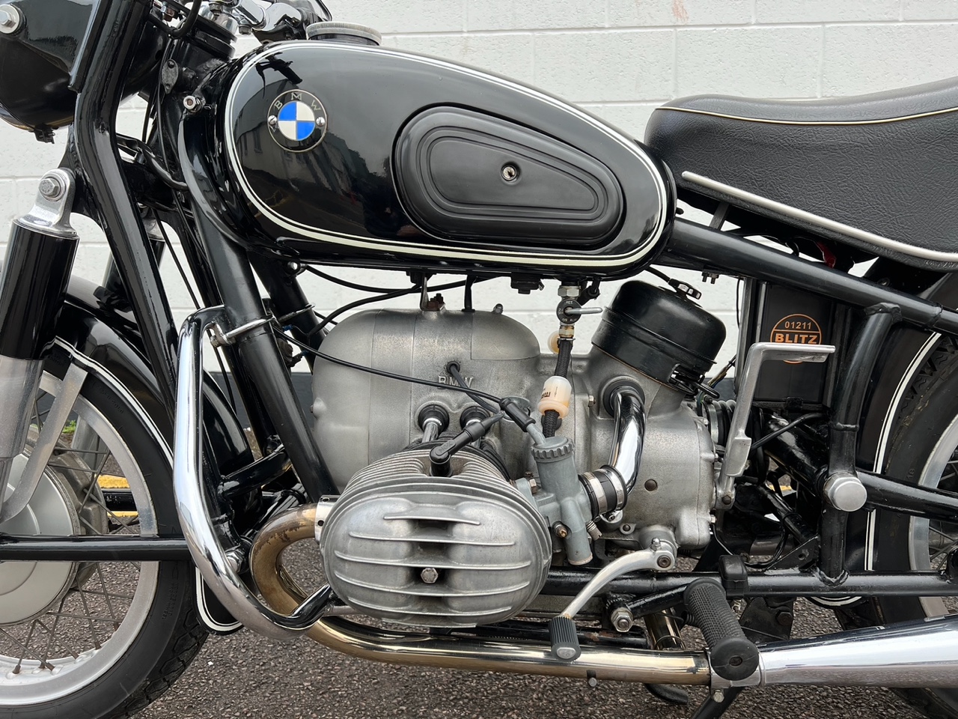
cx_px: 479
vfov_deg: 53.1
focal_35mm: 26
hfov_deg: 67.3
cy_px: 360
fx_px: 720
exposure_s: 1/271
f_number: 1.5
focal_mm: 5.7
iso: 40
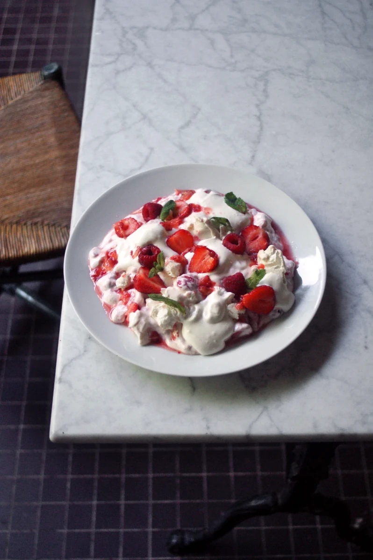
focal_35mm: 42
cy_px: 280
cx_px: 186
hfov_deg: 31.8
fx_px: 654
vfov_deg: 46.4
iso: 800
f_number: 2.8
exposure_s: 1/250
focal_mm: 28
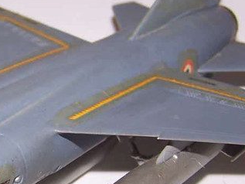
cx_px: 8
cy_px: 139
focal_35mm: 128
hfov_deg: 15.2
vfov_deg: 11.6
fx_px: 906
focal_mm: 6.3
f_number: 2.8
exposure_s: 1/60
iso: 80
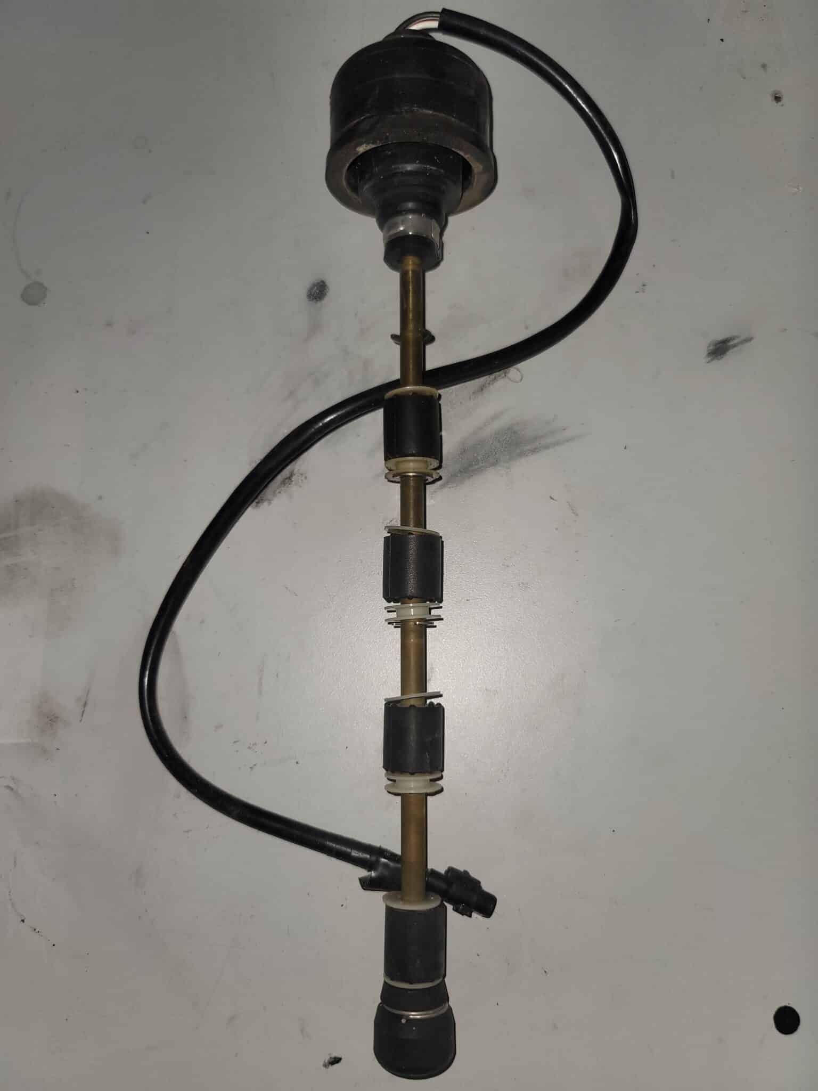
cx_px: 409
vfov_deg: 69.4
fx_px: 788
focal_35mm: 25
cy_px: 546
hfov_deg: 54.9
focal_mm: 7
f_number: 1.8
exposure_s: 1/60
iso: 25
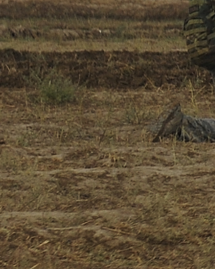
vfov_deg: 4.0
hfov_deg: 3.2
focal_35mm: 476
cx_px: 771
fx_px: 3786
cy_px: -339
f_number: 5
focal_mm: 70
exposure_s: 1/200
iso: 320
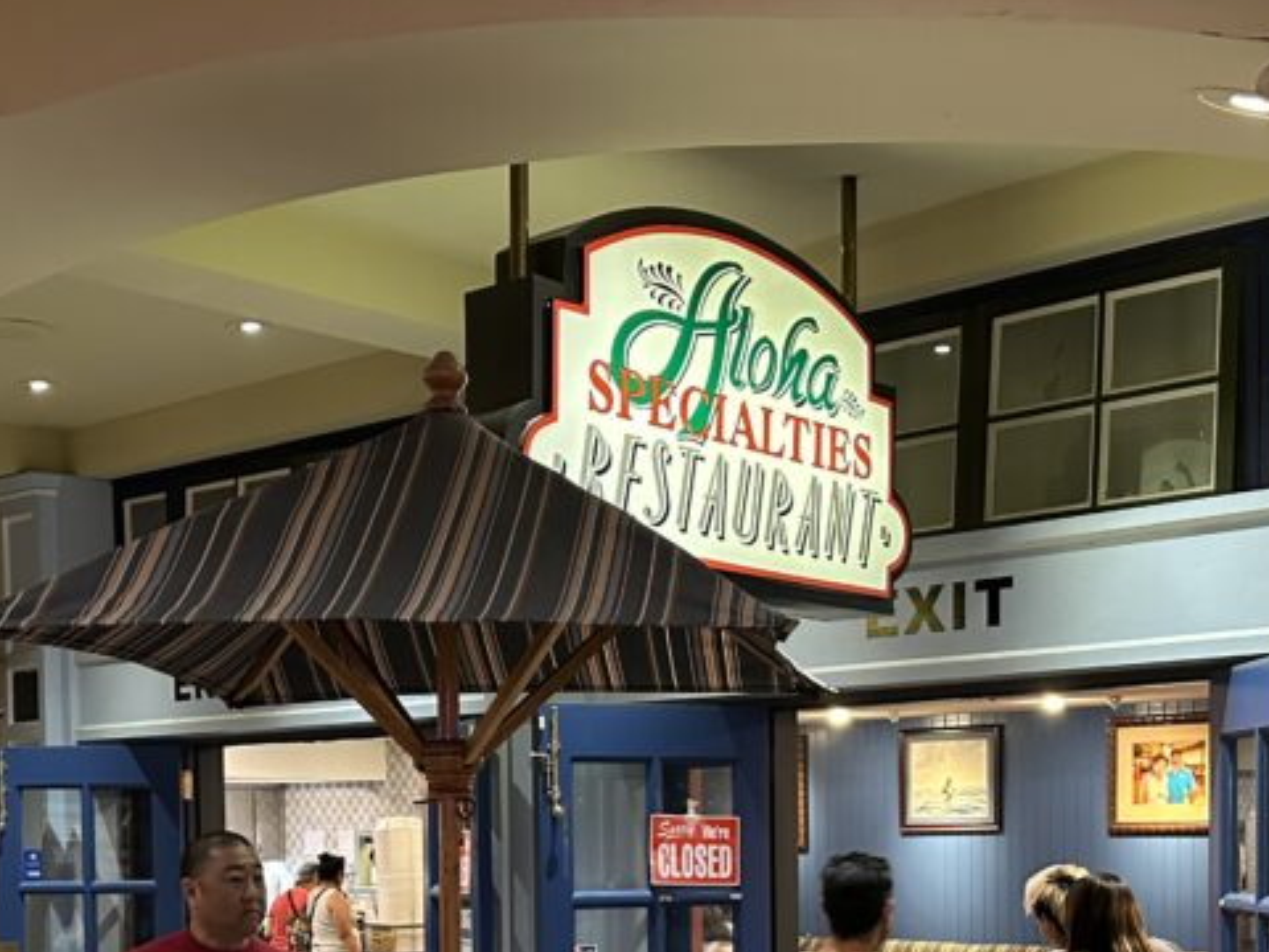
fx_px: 1980
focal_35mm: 54
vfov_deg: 25.9
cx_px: 656
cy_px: 902
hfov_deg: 35.5
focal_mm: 6.86
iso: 640
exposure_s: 1/60
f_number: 1.78
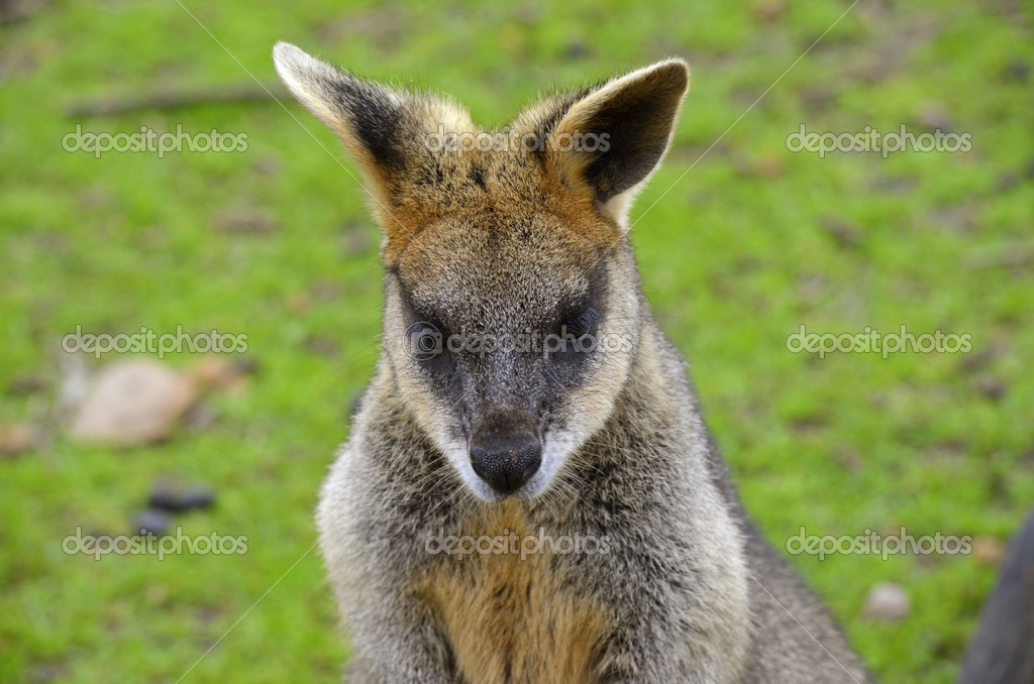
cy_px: 342
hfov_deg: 13.7
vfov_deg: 9.1
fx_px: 4299
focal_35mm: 150
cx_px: 517
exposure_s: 1/200
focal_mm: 100
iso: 200
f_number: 7.1
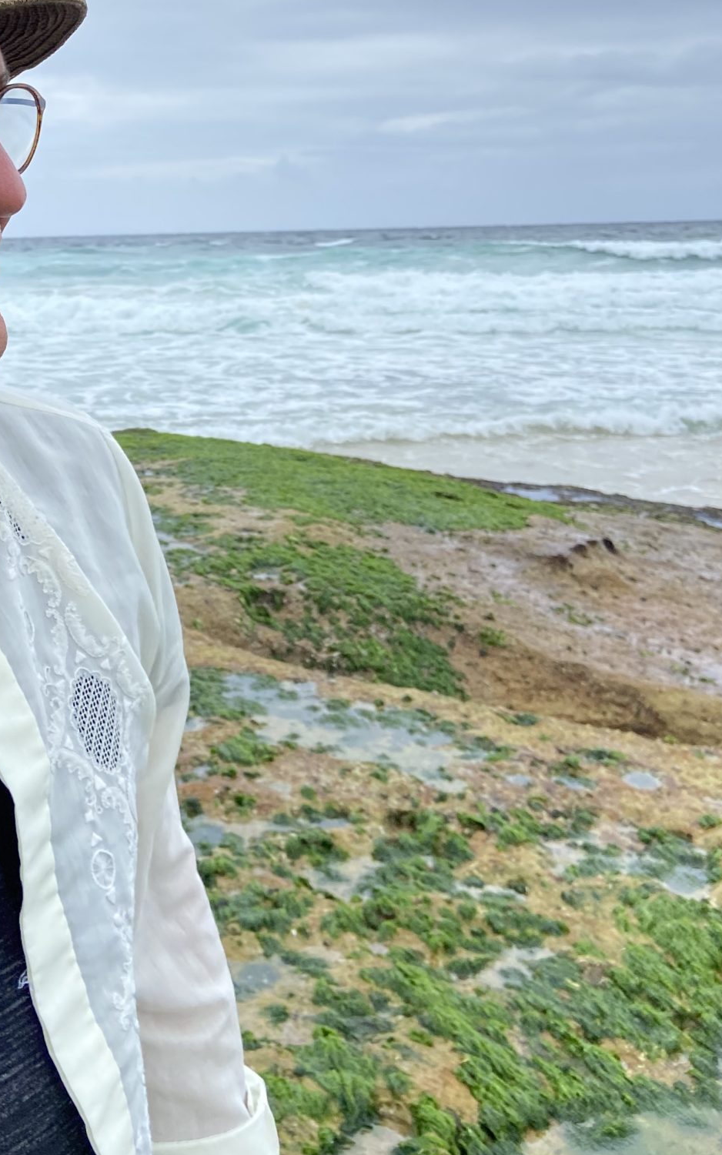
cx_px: 18
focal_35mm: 47
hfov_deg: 26.1
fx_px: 1480
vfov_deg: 41.1
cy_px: 252
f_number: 1.8
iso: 32
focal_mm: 4.25
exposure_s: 1/524
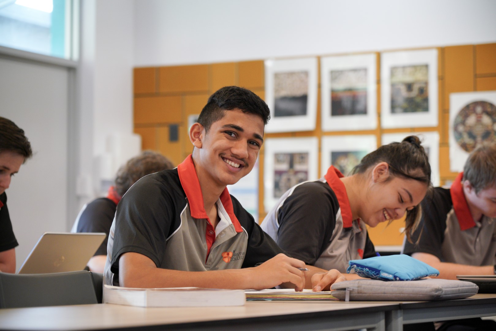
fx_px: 1447
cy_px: 166
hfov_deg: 19.5
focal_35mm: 105
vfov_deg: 13.0
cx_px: 248
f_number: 4
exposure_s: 1/60
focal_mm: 105
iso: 1600
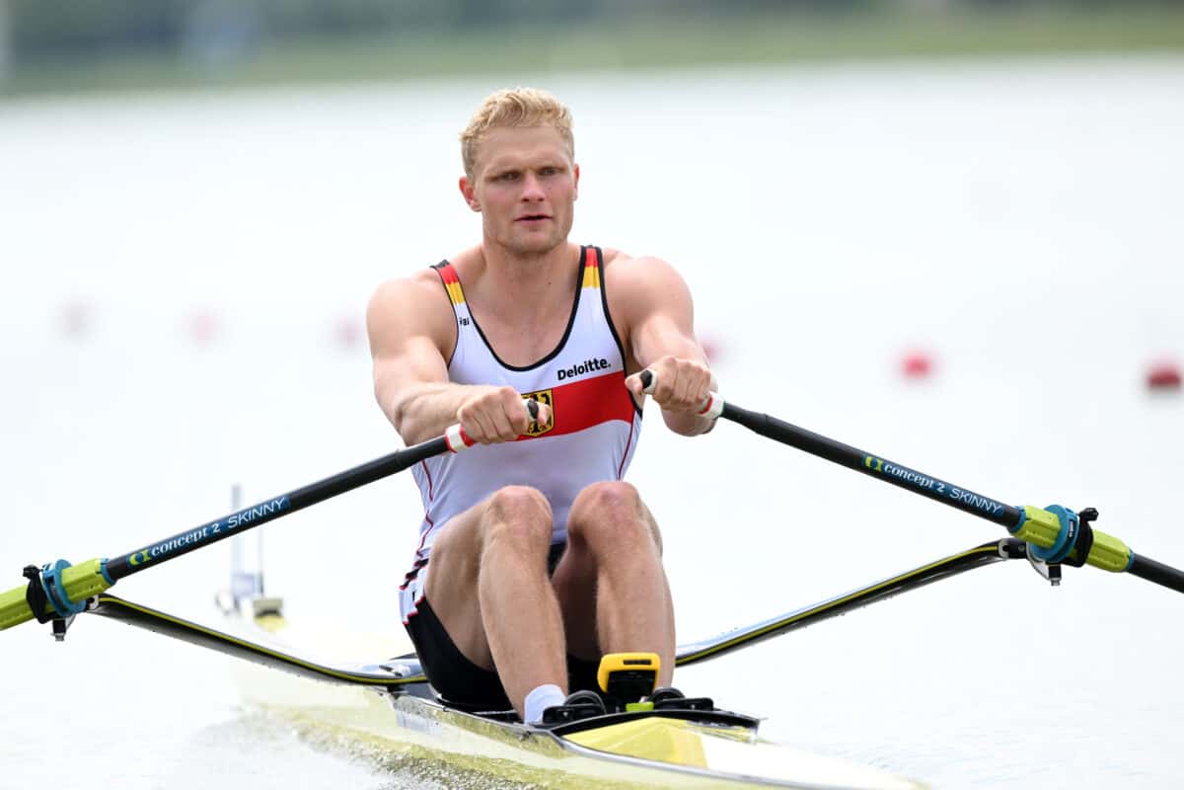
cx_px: 592
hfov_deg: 3.4
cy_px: 395
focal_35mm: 600
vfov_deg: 2.3
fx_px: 19732
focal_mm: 600
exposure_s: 1/1600
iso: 500
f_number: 5
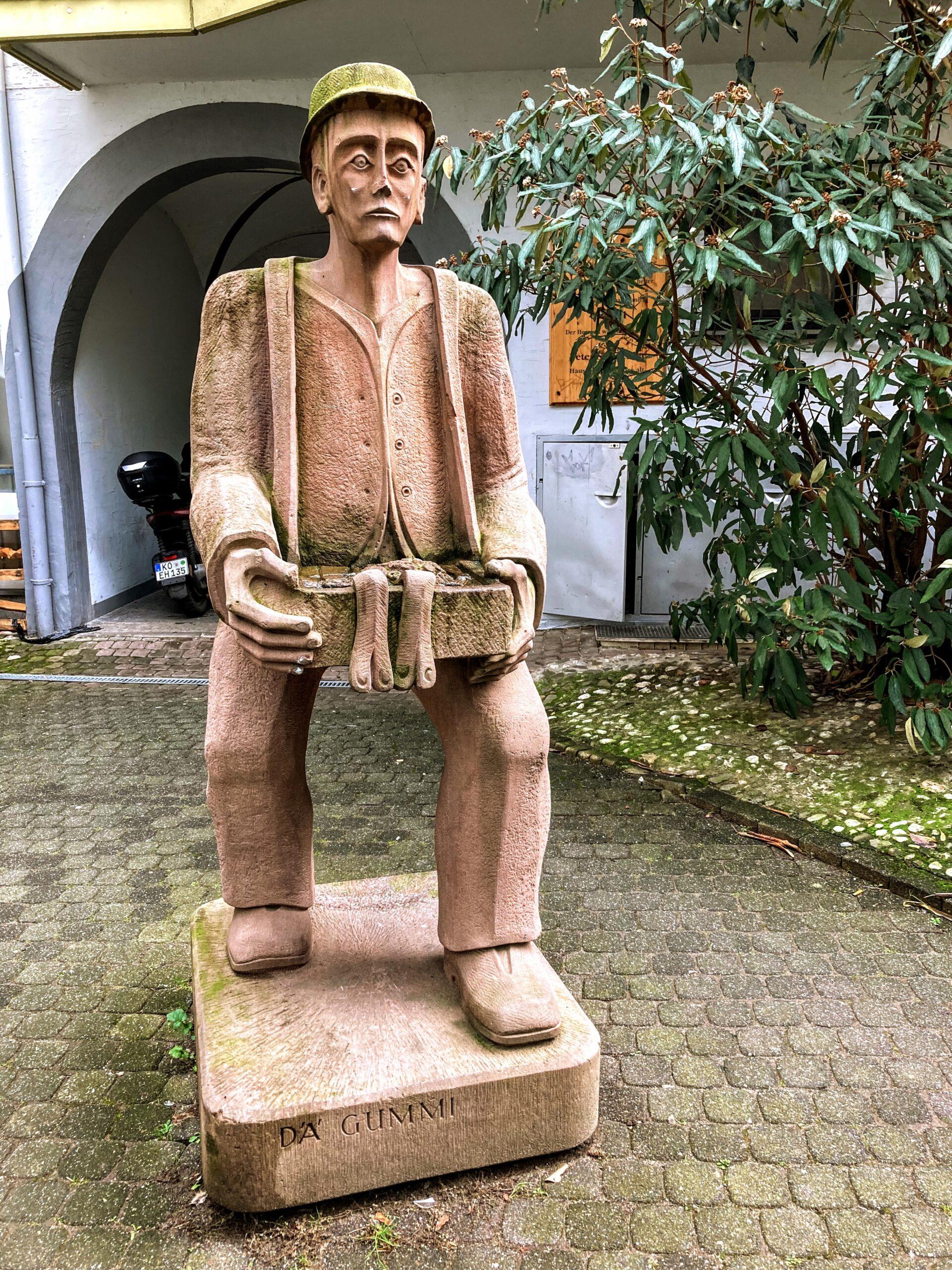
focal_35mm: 28
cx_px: 476
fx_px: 1027
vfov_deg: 63.4
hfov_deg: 49.7
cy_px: 635
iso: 100
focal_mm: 3.99
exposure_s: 1/60
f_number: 1.8
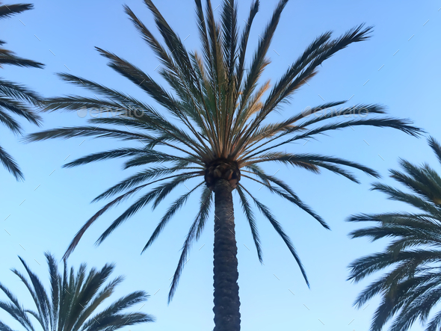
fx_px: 370
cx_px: 220
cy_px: 166
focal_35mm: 29
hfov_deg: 61.6
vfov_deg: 48.3
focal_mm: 4.15
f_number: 2.2
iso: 40
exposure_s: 1/120
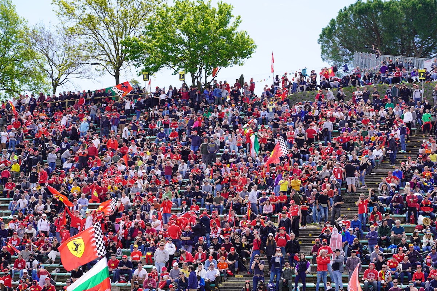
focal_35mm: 105
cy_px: 146
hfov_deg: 19.5
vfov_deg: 13.0
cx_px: 218
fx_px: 1274
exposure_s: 1/200
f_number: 6.3
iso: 100
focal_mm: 105
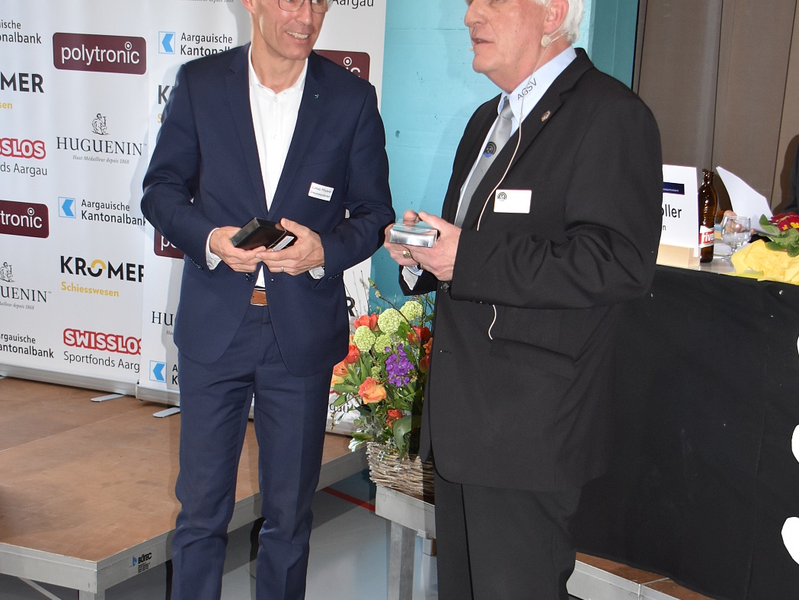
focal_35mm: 66
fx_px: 1524
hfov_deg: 29.4
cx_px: 396
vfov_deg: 22.2
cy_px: 393
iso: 800
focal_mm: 30
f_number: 4.2
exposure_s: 1/80
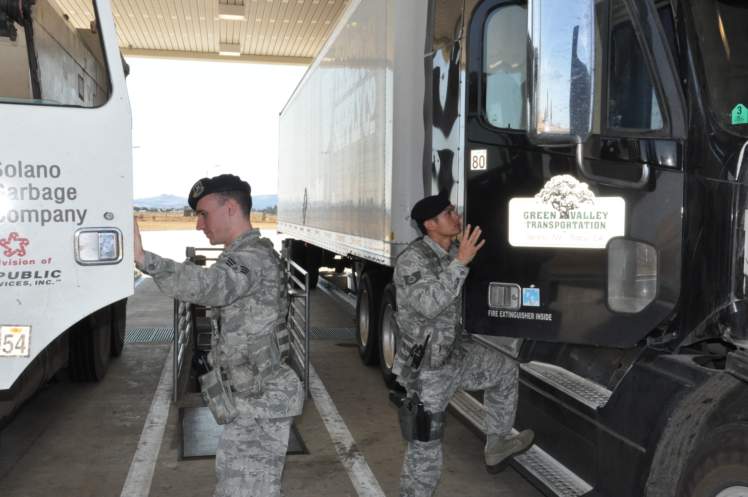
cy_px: 248
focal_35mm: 39
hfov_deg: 49.6
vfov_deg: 34.1
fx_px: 809
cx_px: 374
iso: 1250
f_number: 20
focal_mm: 26
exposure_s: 1/200
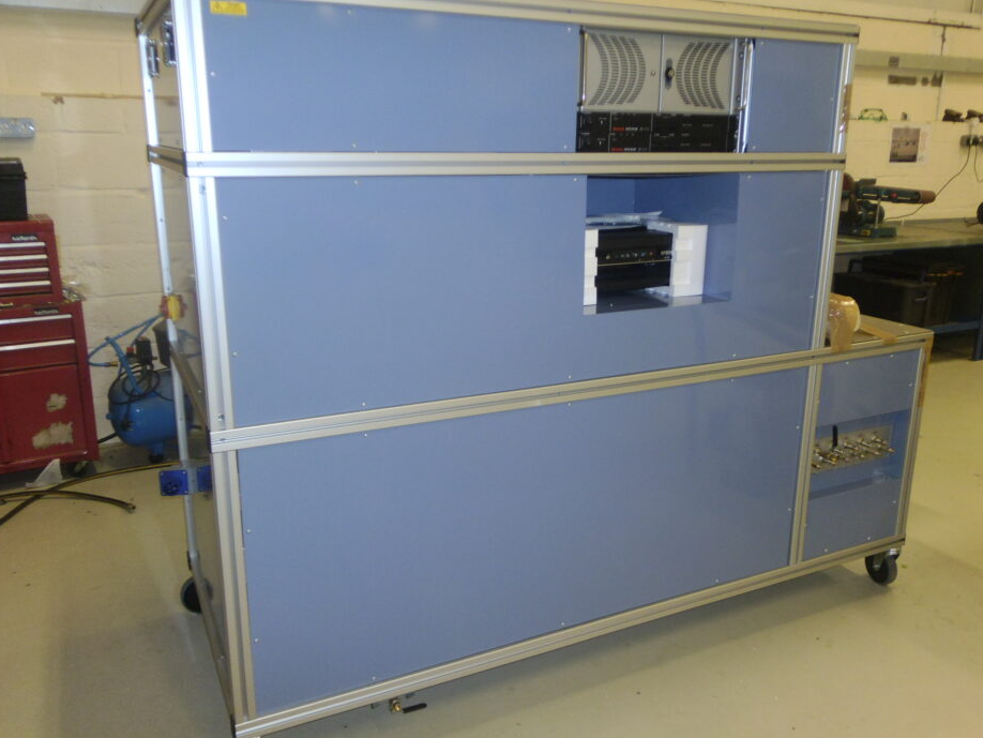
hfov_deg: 61.6
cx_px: 521
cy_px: 362
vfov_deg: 48.2
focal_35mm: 29
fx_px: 824
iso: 100
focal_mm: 4.7
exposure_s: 1/60
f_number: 2.8
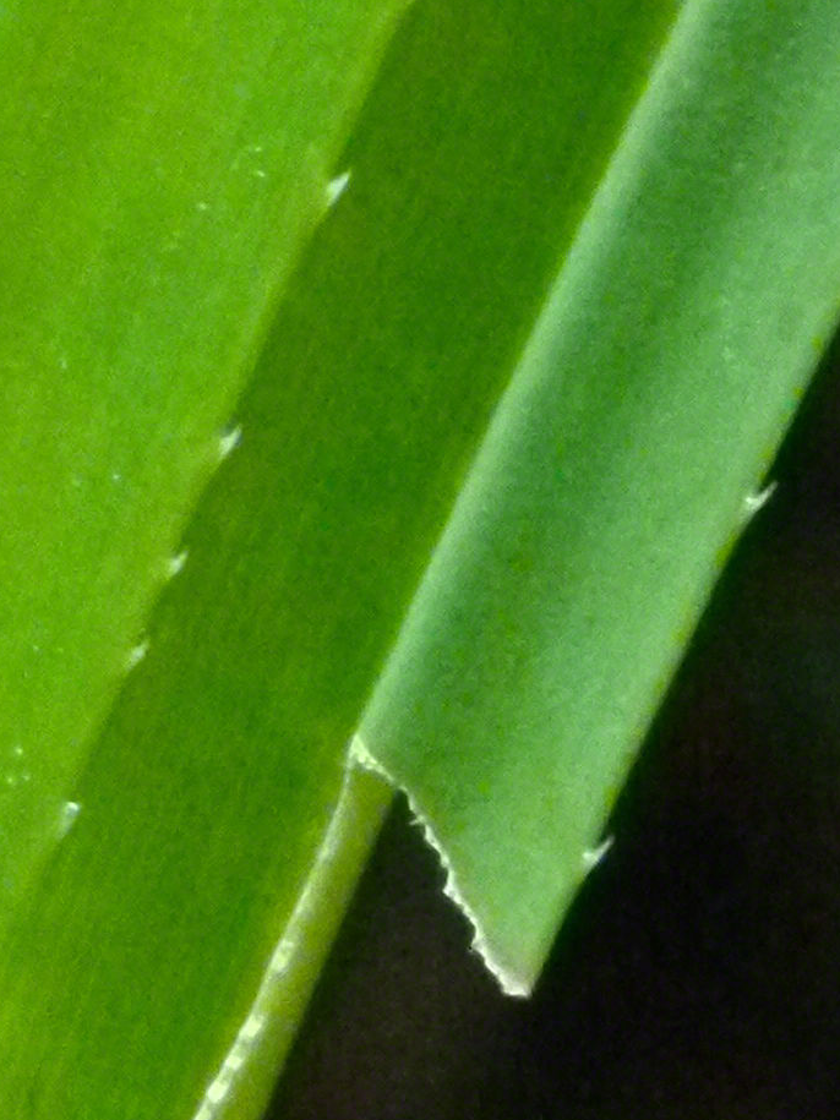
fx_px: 20485
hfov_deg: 2.3
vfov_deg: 3.1
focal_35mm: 633
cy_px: 151
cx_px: -196
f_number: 3.6
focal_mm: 24.1
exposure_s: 1/125
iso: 800
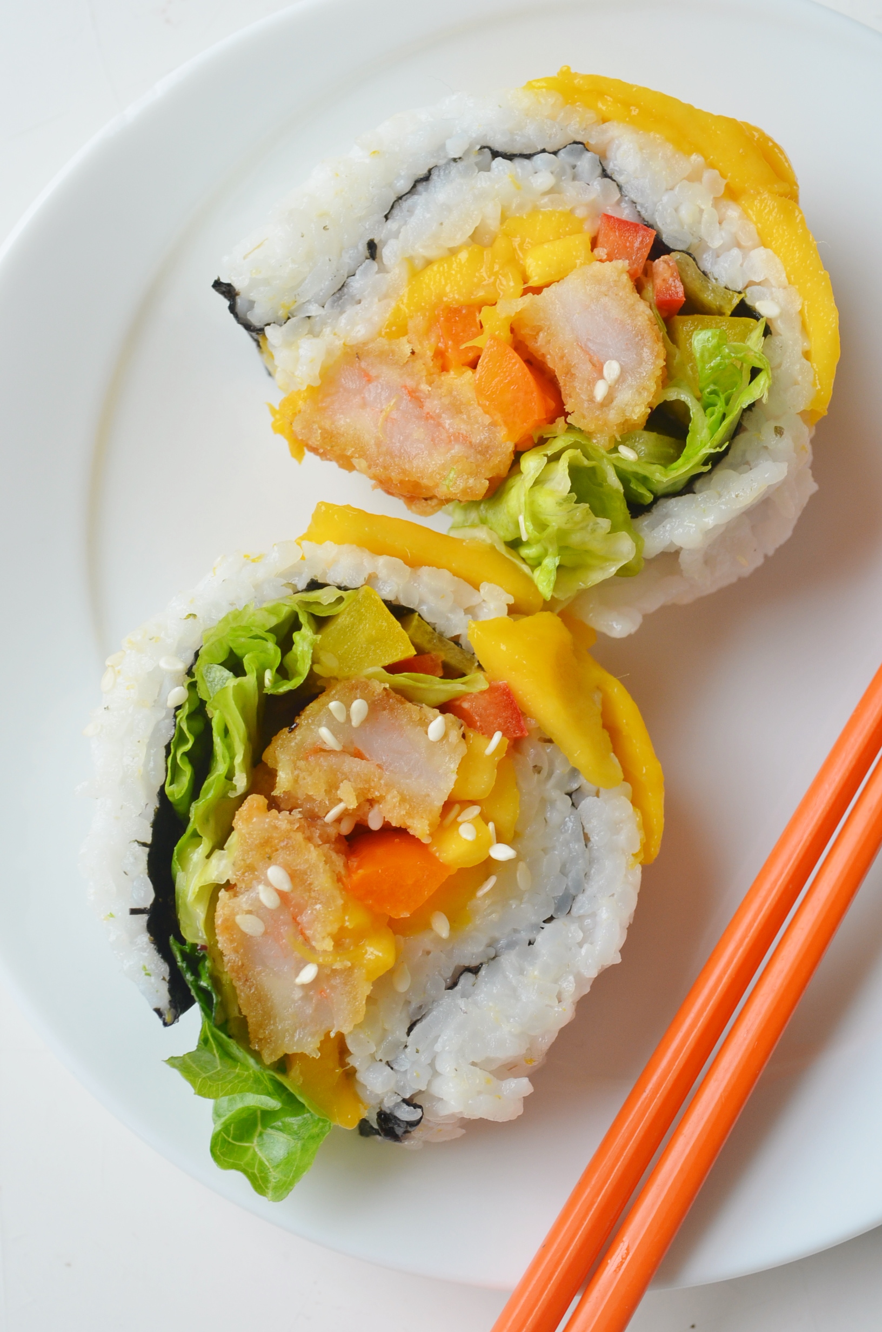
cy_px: 666
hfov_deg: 25.6
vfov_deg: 37.9
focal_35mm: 52
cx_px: 441
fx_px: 1938
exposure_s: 1/60
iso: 400
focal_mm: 35
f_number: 8
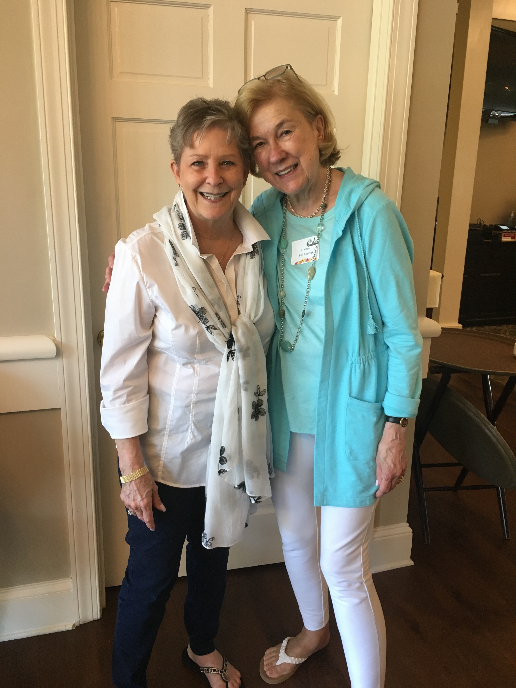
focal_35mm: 29
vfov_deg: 61.7
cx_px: 258
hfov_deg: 48.2
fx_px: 576
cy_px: 344
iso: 100
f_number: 2.2
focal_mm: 4.15
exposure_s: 1/30
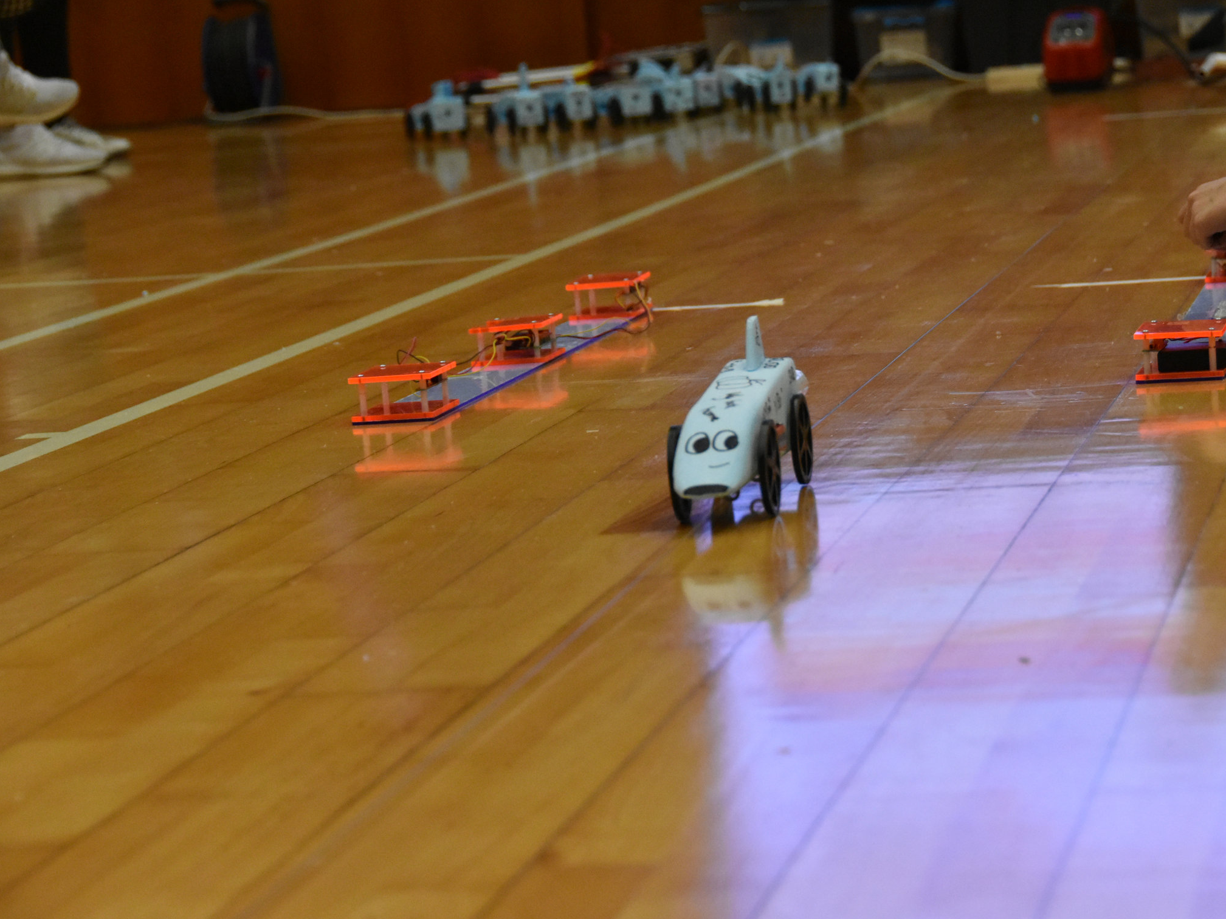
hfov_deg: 15.2
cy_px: 460
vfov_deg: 11.4
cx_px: 658
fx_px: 4603
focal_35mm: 130
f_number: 5
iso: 4000
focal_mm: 80
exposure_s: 1/800
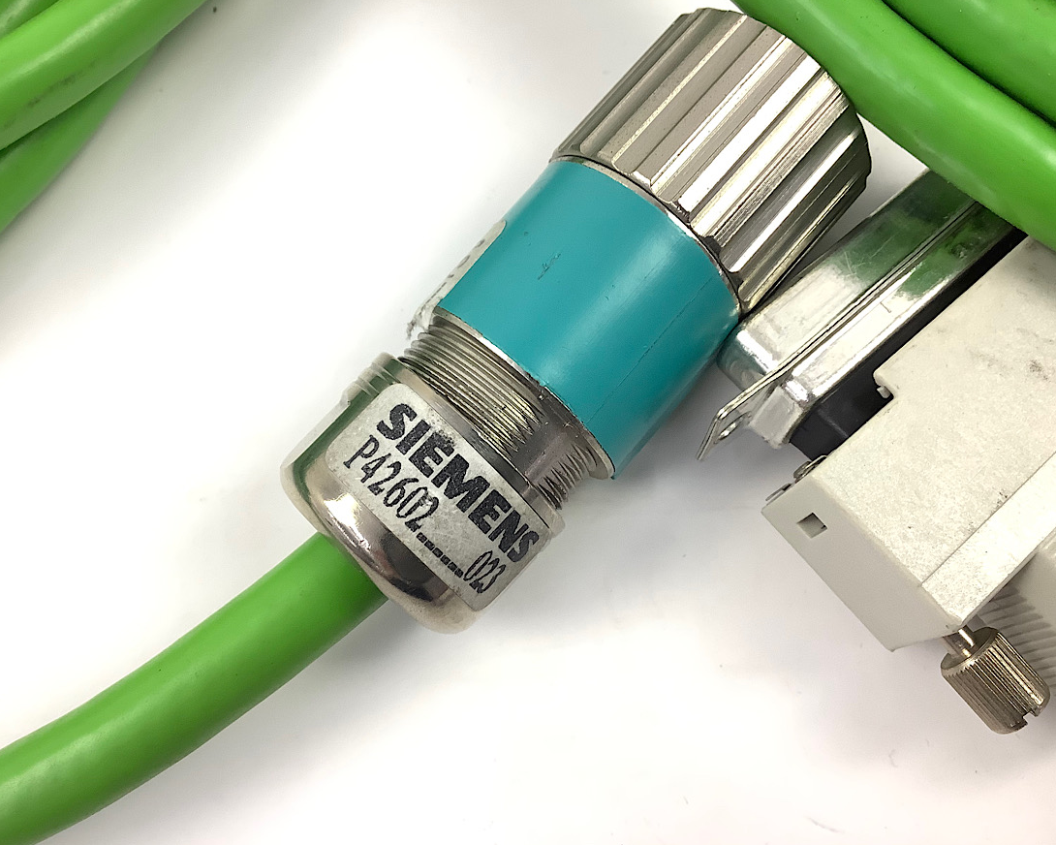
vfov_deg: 44.5
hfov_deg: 54.2
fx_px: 1031
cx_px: 519
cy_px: 428
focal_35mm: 33
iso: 125
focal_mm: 3.3
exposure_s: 1/50
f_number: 2.4
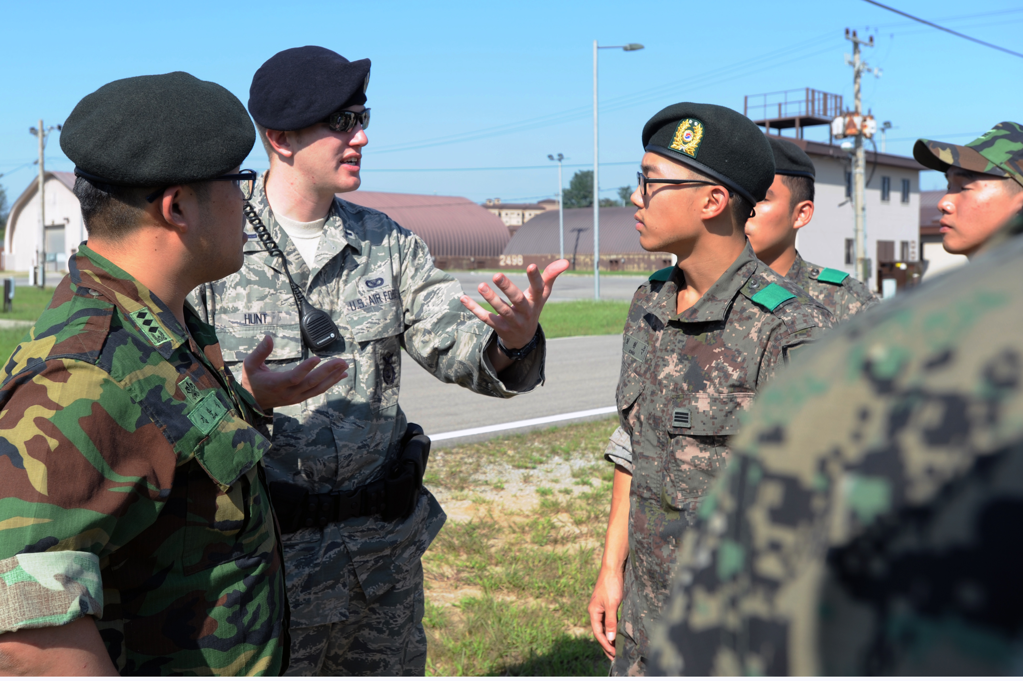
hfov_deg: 54.5
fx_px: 994
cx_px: 512
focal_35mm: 35
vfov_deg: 37.8
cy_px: 340
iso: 200
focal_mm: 35
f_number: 8
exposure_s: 1/250
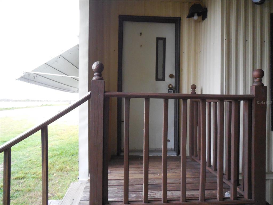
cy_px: 102
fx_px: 197
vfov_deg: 54.9
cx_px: 136
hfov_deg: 69.4
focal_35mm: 25
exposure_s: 1/50
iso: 800
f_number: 3.1
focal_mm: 4.5
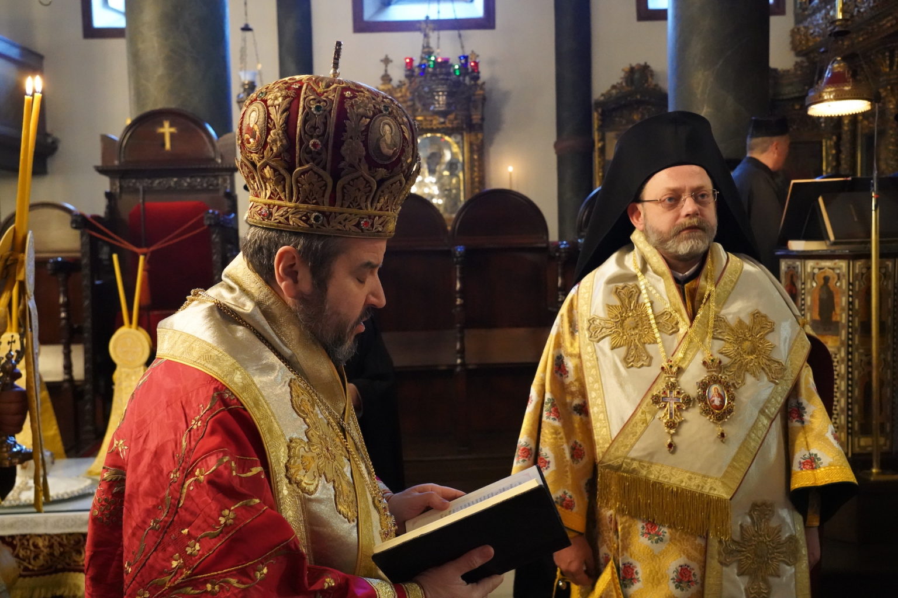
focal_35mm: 32
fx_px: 798
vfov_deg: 41.1
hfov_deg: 58.7
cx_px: 449
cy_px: 299
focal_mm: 32
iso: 20000
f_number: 5.6
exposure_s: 1/100
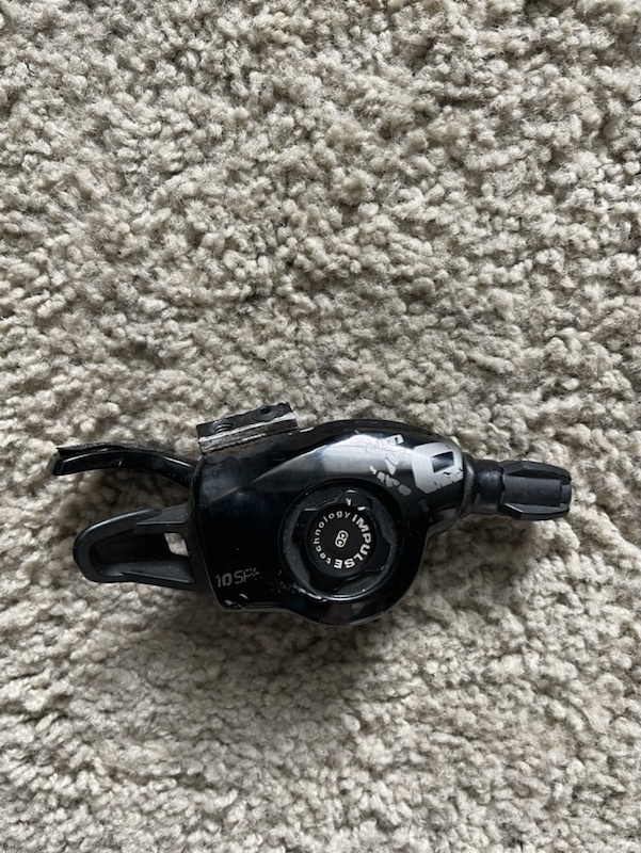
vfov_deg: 67.3
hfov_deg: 53.1
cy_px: 426
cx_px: 320
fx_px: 641
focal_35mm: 26
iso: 400
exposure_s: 1/60
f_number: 1.6
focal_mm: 4.2
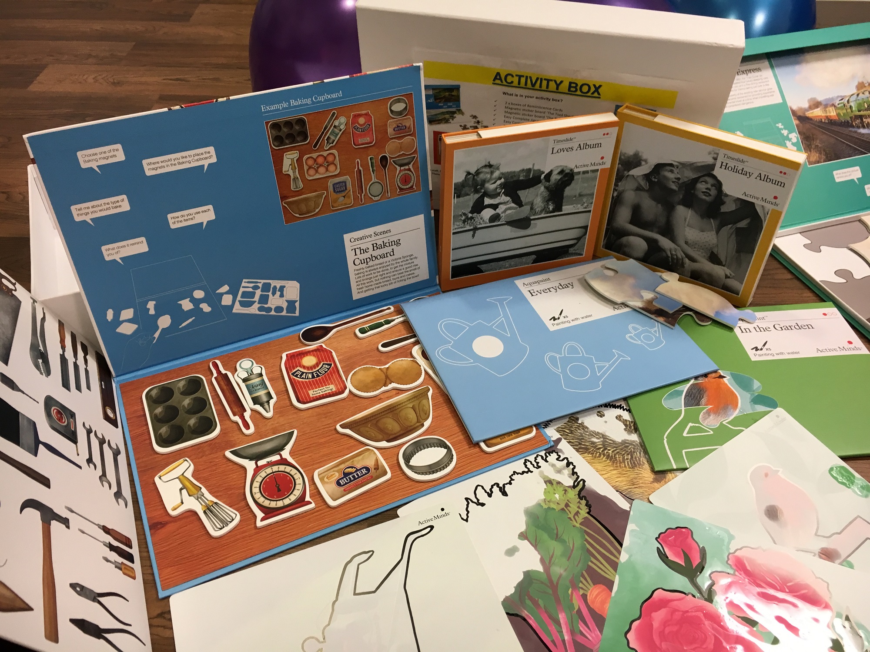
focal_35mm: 29
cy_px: 326
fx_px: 729
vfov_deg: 48.2
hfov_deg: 61.7
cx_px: 435
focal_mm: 4.15
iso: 50
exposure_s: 1/33
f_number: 2.2
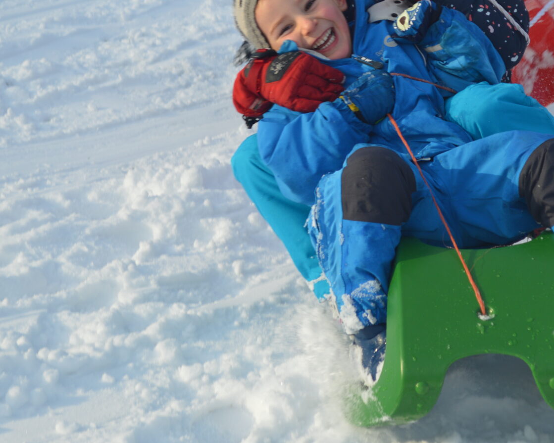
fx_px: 2177
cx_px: 372
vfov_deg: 11.6
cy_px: 154
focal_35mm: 133
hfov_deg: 14.5
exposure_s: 1/160
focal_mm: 55
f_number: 6.3
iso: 100
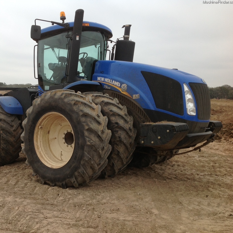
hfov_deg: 39.6
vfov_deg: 40.0
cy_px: 116
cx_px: 78
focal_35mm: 42
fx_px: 320
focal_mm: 4.28
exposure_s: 1/254
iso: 50
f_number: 2.4
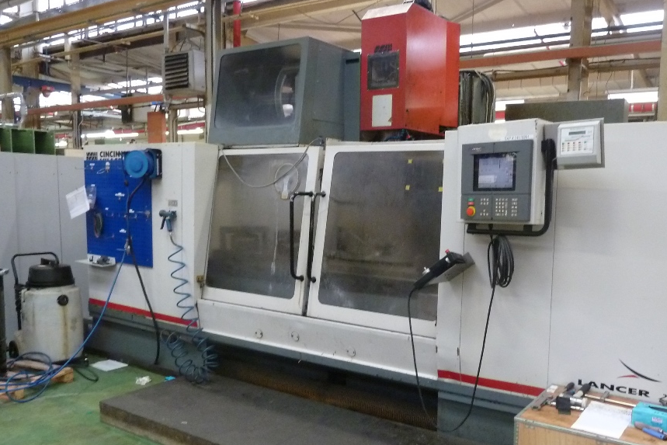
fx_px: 574
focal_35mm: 31
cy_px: 269
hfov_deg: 60.0
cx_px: 384
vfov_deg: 42.1
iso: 400
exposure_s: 1/20
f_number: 3.3
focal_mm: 4.1
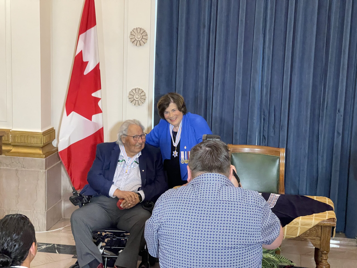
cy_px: 134
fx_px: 660
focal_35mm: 64
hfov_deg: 30.3
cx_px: 178
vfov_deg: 22.9
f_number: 2.2
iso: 500
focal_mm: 7.5
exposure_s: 1/60
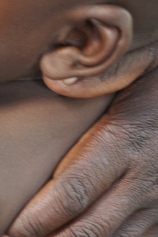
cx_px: -47
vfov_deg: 9.5
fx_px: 1425
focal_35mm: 216
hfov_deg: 6.3
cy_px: 170
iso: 360
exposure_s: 1/30
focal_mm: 52
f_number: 5.6
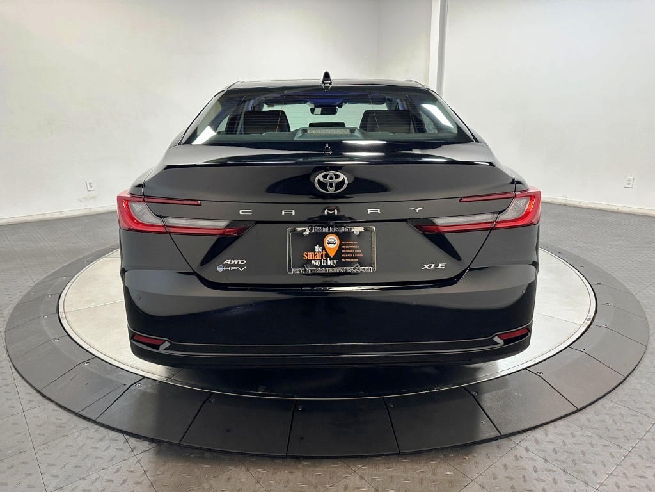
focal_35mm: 24
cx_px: 328
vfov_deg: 56.8
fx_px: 454
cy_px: 246
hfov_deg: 71.6
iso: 400
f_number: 1.78
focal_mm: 6.86
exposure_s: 1/60
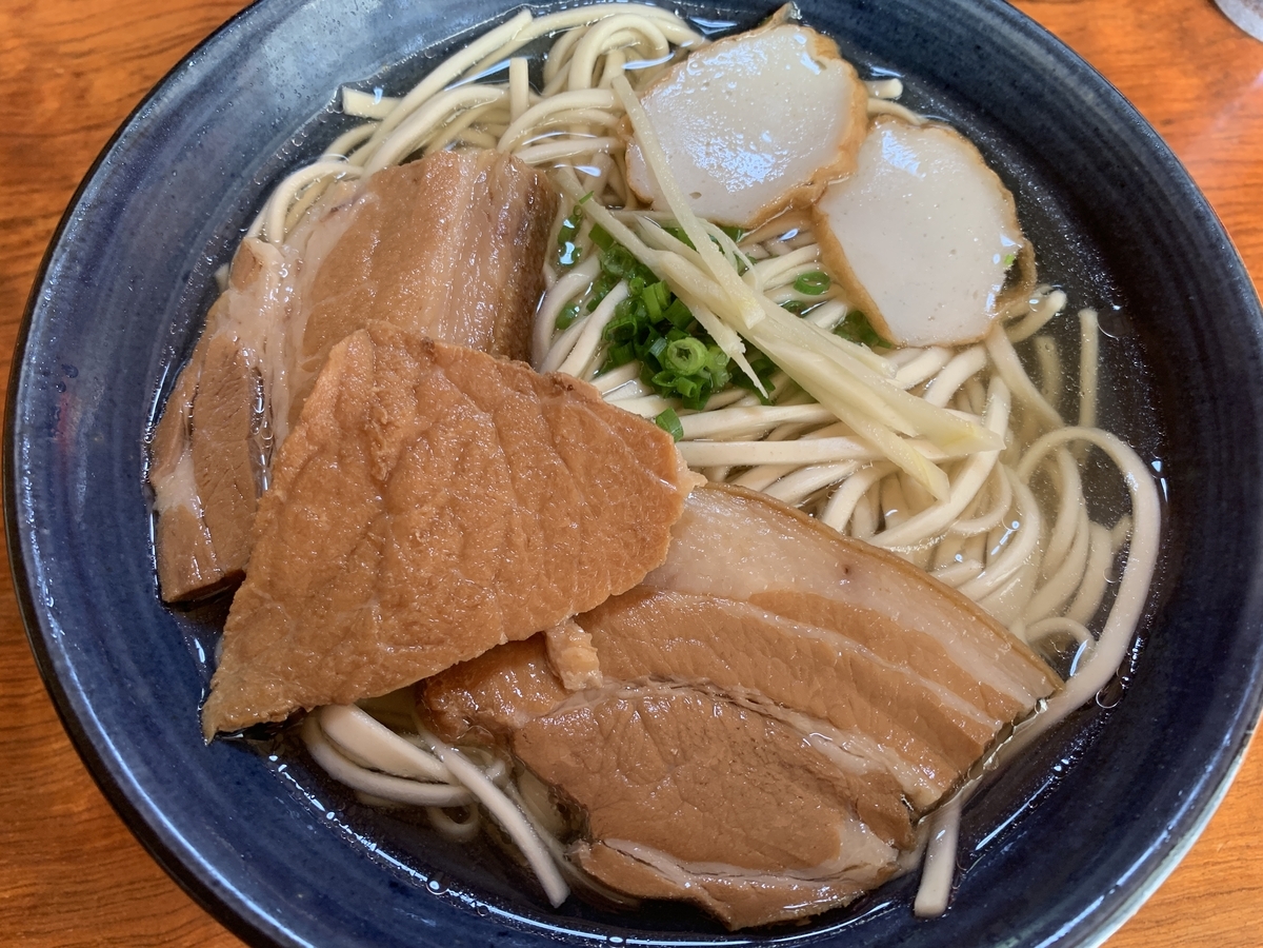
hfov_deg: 67.3
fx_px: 949
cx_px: 632
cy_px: 474
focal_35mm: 26
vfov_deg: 53.1
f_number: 1.8
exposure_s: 1/67
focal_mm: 4.25
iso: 100
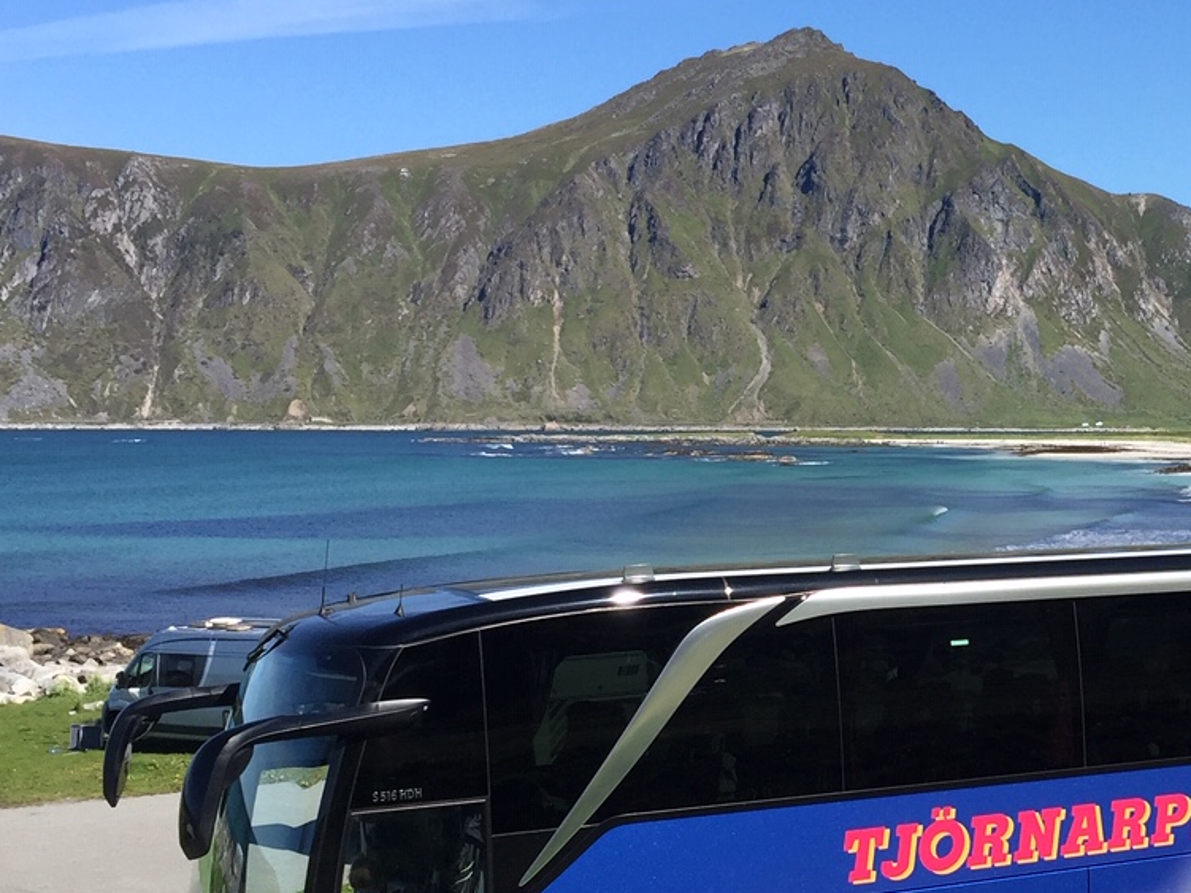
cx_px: 1004
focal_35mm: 63
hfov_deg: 29.8
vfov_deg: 23.2
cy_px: 549
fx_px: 2167
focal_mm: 4.15
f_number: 2.2
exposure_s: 1/1647
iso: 32
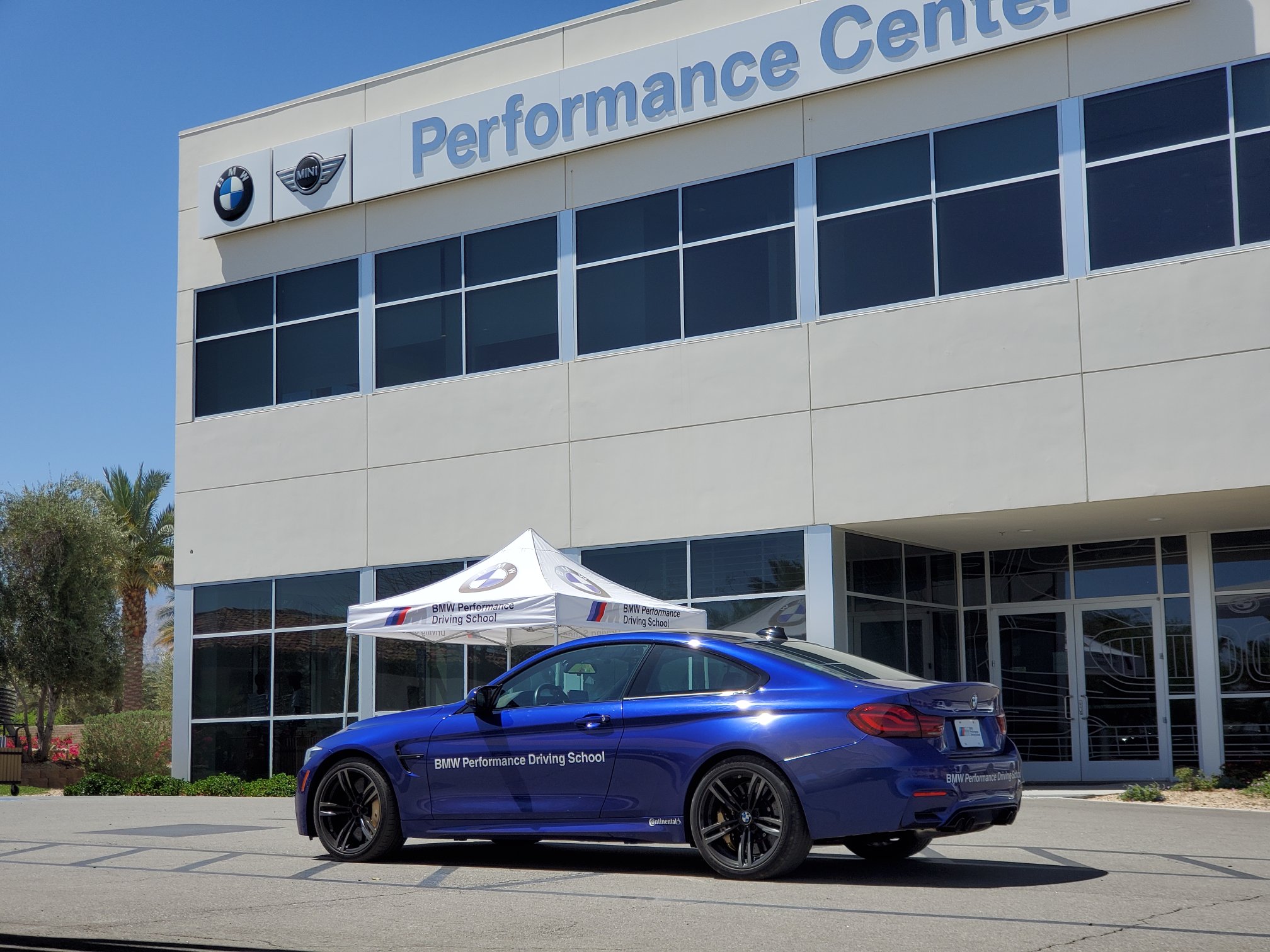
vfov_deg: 28.0
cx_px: 635
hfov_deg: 36.8
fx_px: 1908
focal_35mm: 52
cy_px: 476
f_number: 2.4
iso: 50
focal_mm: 6
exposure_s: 1/1272
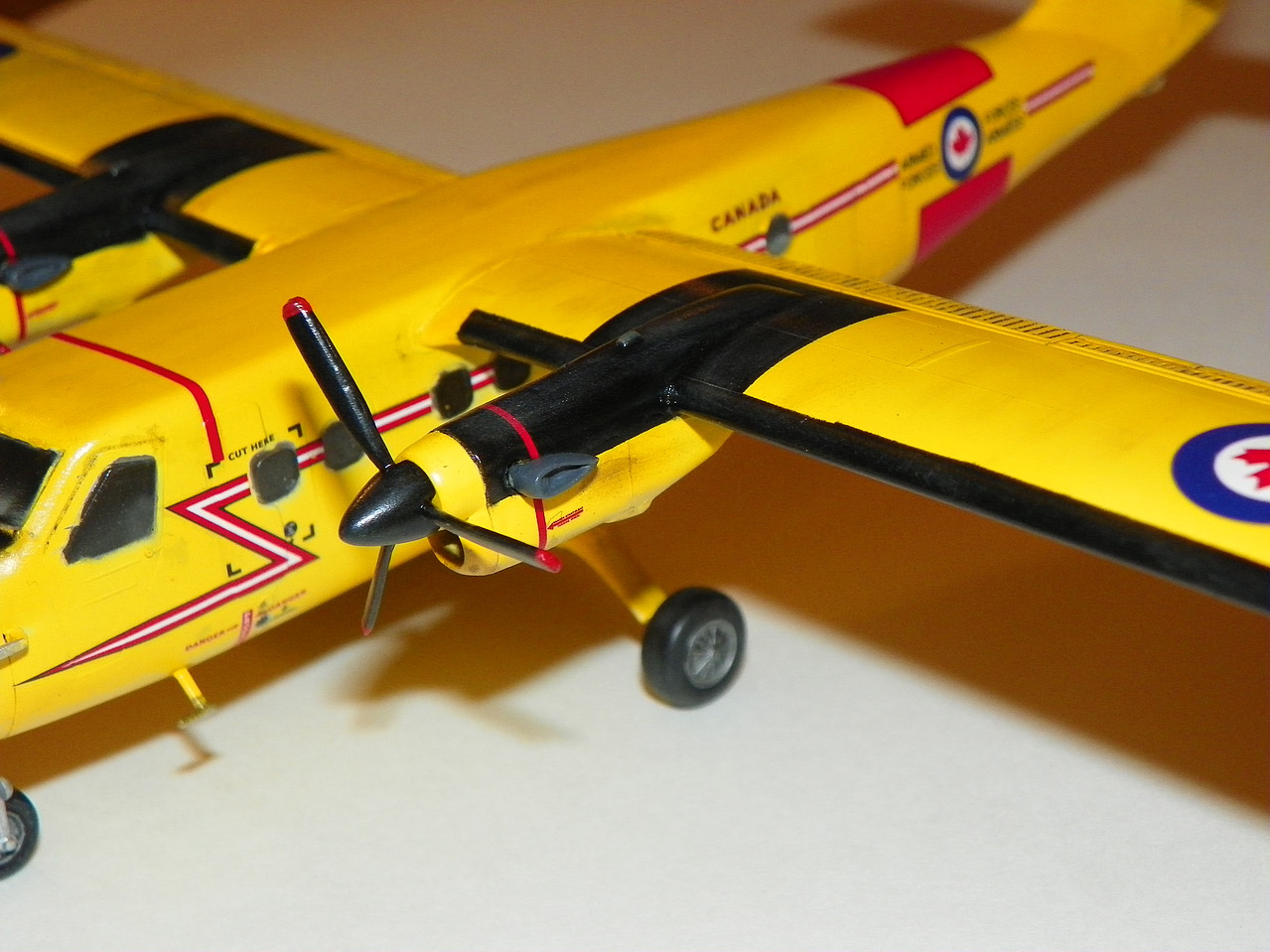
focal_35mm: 68
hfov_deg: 28.6
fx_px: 2495
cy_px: 476
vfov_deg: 21.6
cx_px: 635
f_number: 3.5
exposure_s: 1/160
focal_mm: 12.1
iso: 200
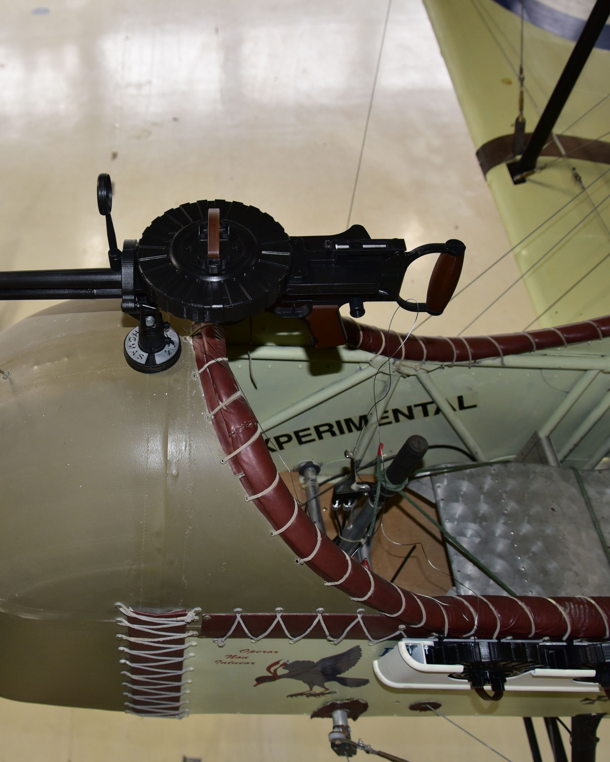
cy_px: 381
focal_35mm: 34
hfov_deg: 42.3
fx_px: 767
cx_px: 168
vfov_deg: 52.8
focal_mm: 24
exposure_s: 1/60
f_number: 5
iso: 800
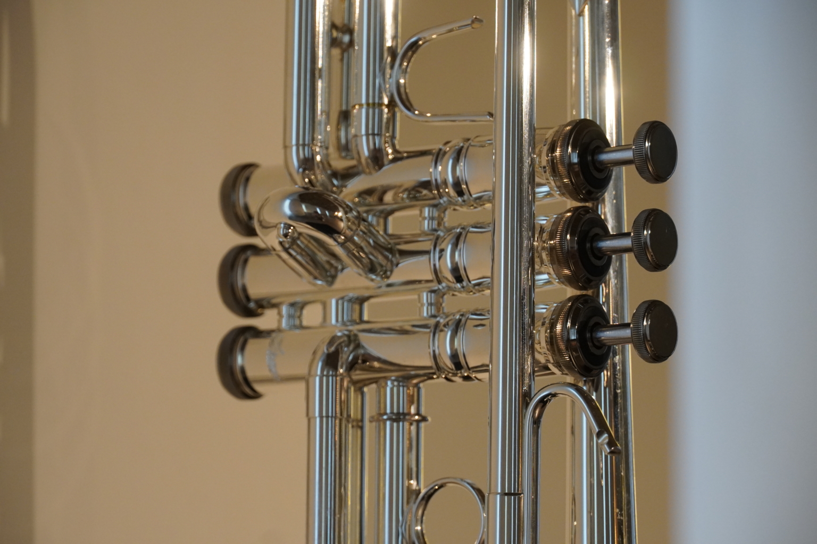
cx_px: 408
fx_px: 2689
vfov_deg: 11.6
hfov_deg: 17.3
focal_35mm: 118
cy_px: 272
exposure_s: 1/160
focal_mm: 79
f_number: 5.6
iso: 2000
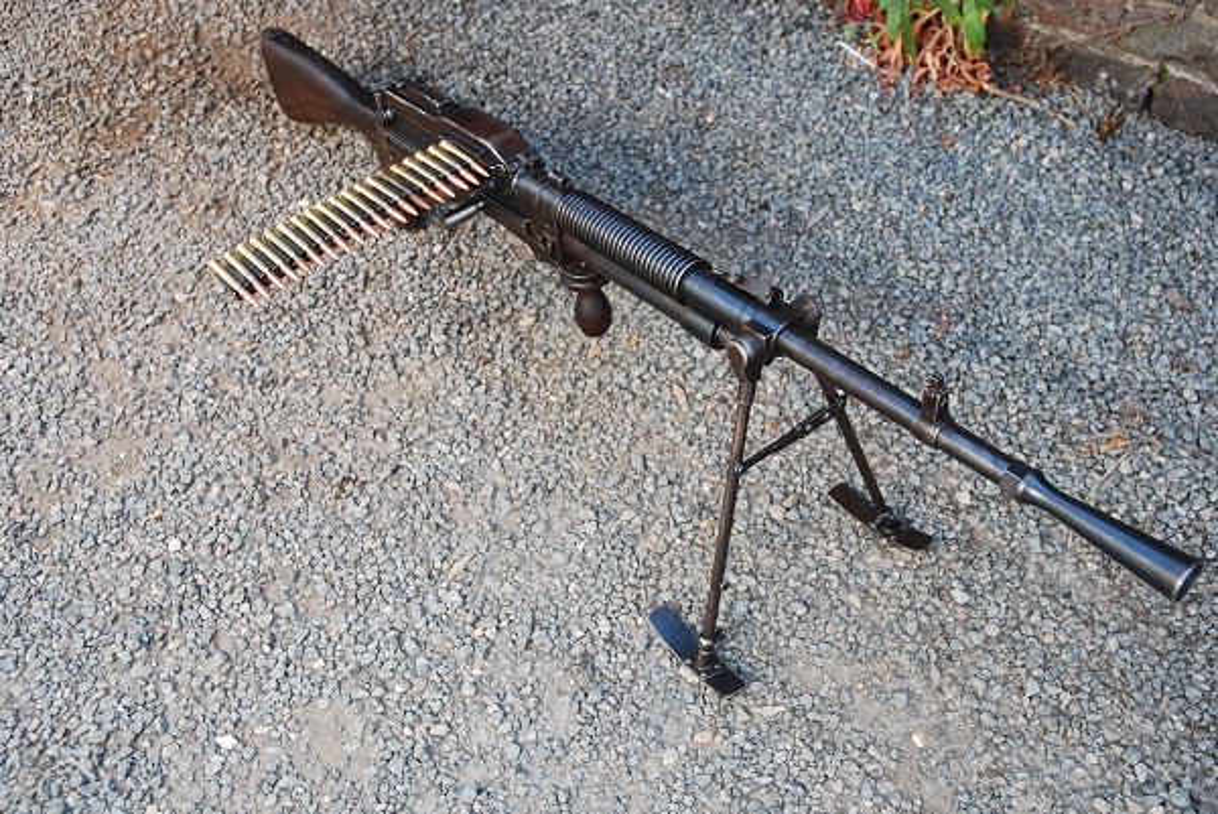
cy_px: 407
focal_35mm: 33
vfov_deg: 40.0
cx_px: 609
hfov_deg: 57.2
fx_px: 1117
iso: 200
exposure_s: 1/125
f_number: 5.6
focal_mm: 22
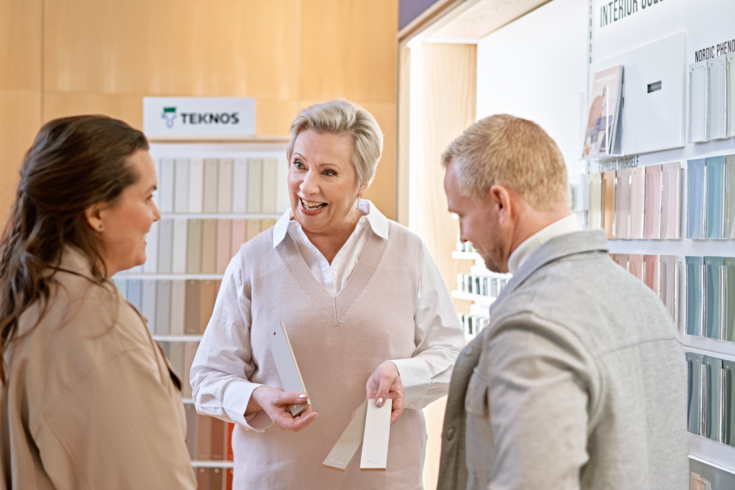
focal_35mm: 55
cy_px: 245
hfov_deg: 36.2
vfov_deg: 24.6
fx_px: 1123
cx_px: 368
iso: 800
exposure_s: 1/160
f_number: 2.5
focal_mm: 55
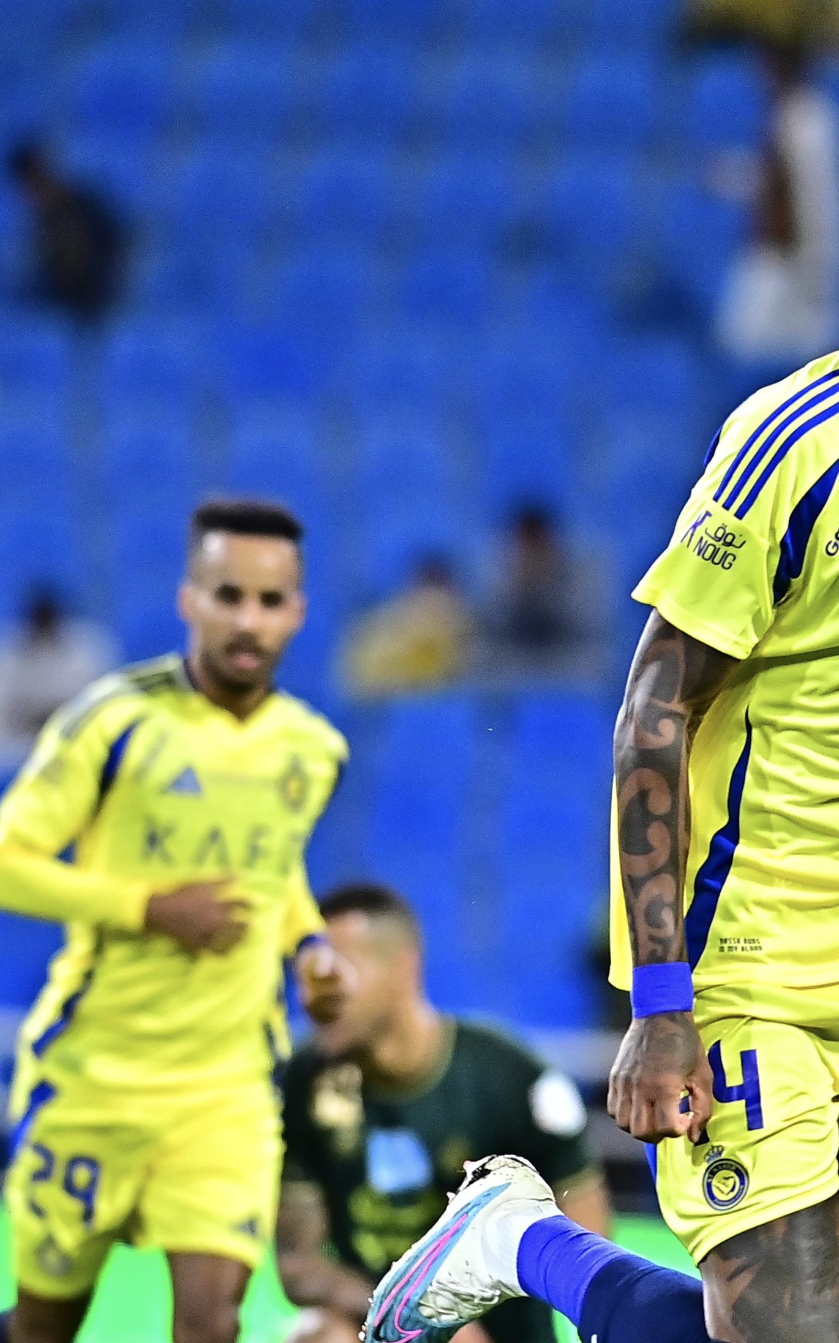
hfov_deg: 1.9
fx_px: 24914
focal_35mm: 681
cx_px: 1158
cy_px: 857
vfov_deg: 3.1
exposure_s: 1/1000
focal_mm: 300
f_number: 4
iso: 2500
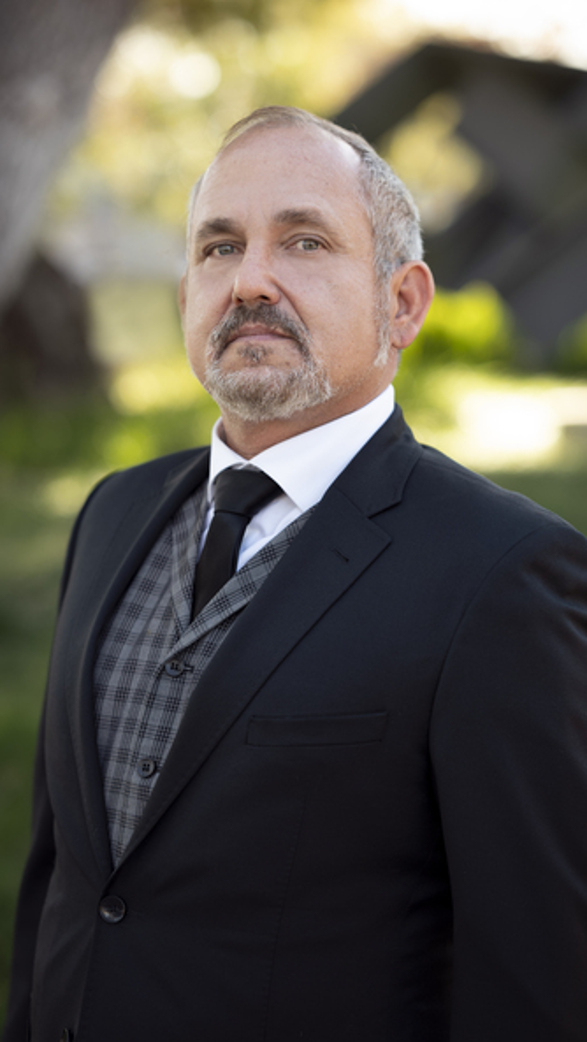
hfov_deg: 13.5
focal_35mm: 90
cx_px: 336
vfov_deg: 23.7
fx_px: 2488
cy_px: 517
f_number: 2.5
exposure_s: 1/500
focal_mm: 85
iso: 200
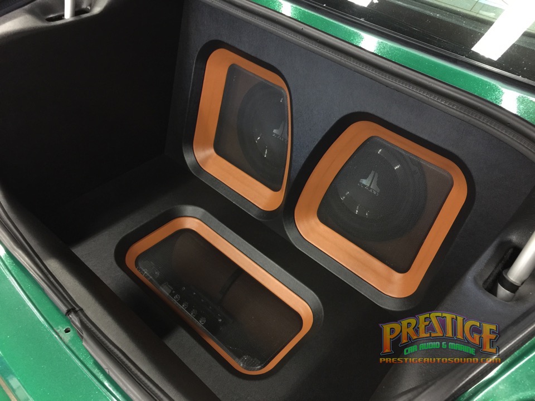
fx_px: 448
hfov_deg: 61.7
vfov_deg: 48.2
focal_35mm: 29
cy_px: 200
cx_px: 268
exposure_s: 1/4
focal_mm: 4.15
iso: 100
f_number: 2.2
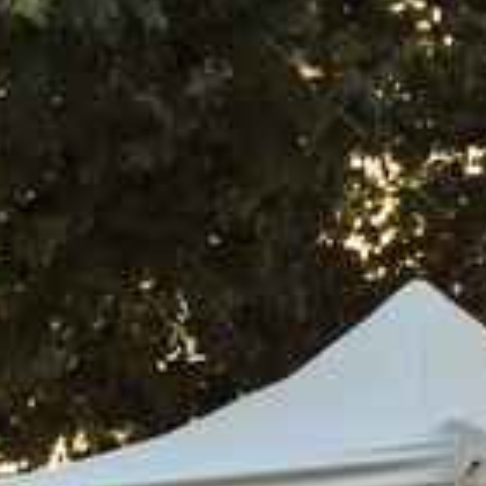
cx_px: 90
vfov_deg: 15.3
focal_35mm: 108
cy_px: 647
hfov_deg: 16.0
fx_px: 1715
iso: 32
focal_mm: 4.15
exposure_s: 1/241
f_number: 2.2
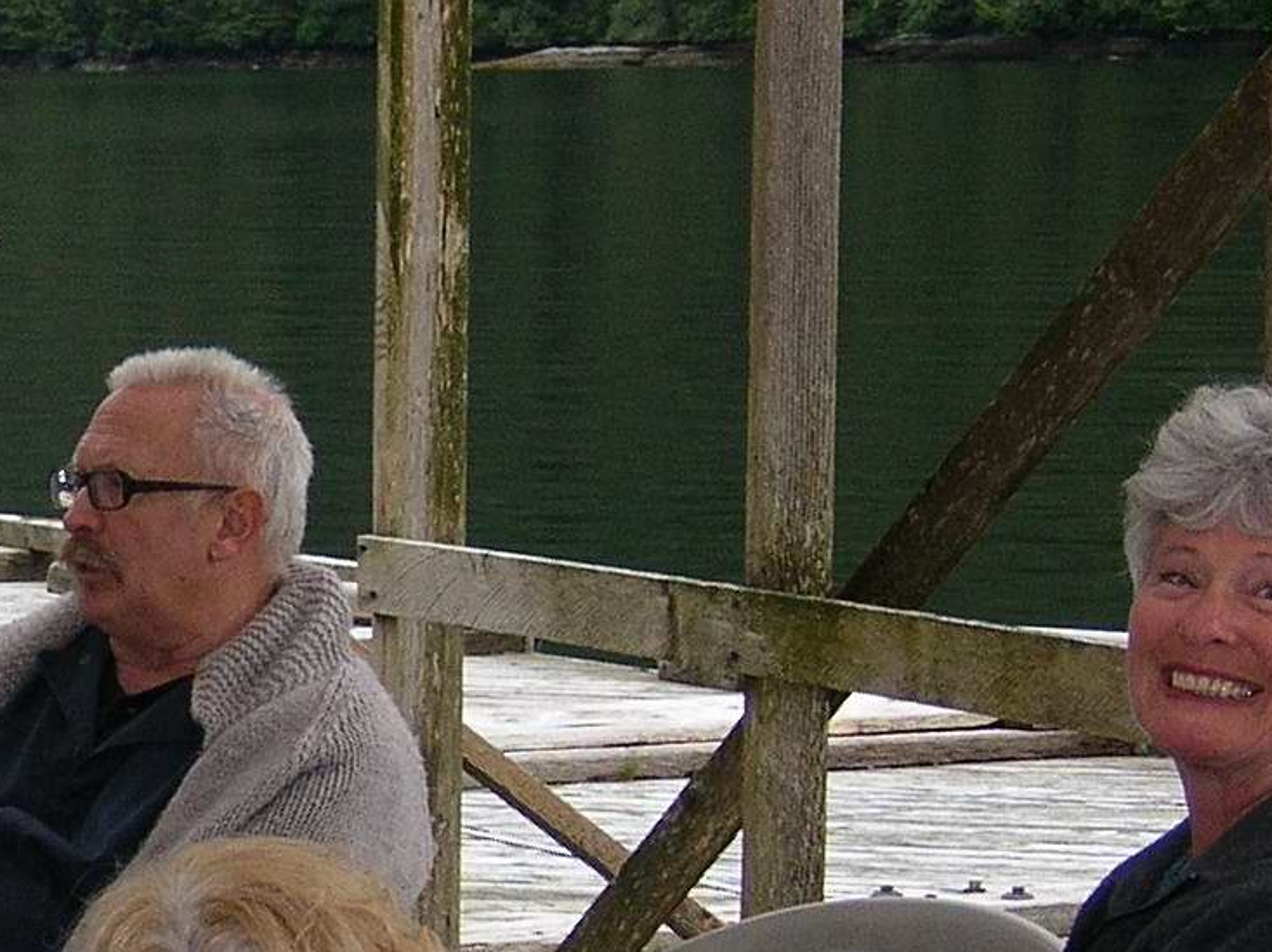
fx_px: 6648
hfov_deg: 10.7
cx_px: -371
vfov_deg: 8.2
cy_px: 817
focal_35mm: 181
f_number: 3.1
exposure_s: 1/206
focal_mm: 9.6
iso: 50
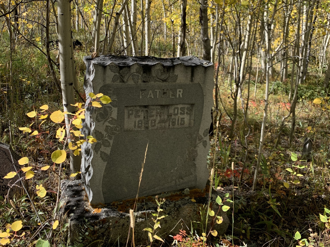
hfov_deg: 67.3
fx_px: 248
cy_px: 124
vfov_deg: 53.1
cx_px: 165
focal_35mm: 26
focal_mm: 4.25
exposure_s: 1/849
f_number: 1.8
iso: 25
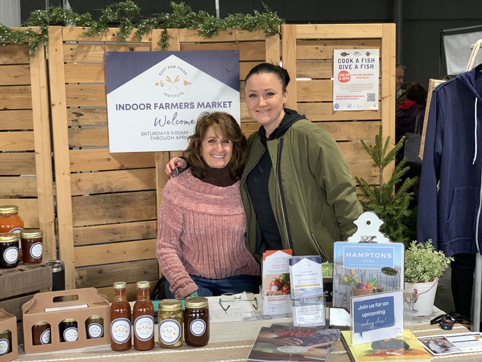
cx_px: 241
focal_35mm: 52
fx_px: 724
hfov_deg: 36.8
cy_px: 181
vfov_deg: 28.0
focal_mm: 6
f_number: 2.4
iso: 200
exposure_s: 1/60
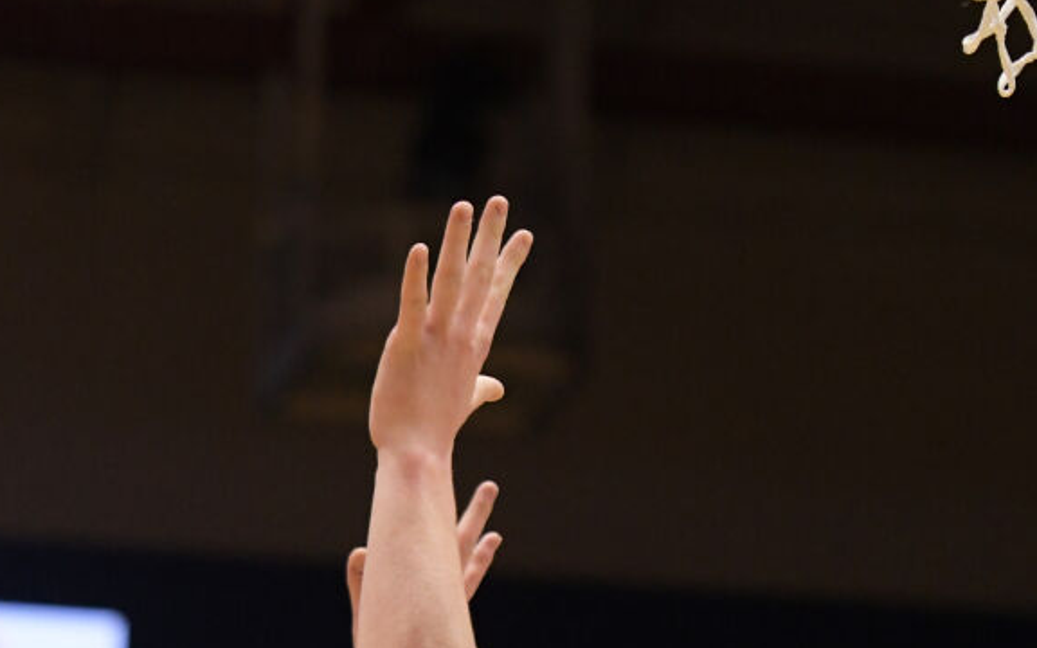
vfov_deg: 4.5
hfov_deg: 7.3
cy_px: 1038
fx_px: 8111
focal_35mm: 287
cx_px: -8
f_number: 2.8
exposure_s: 1/1250
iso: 3200
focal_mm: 92
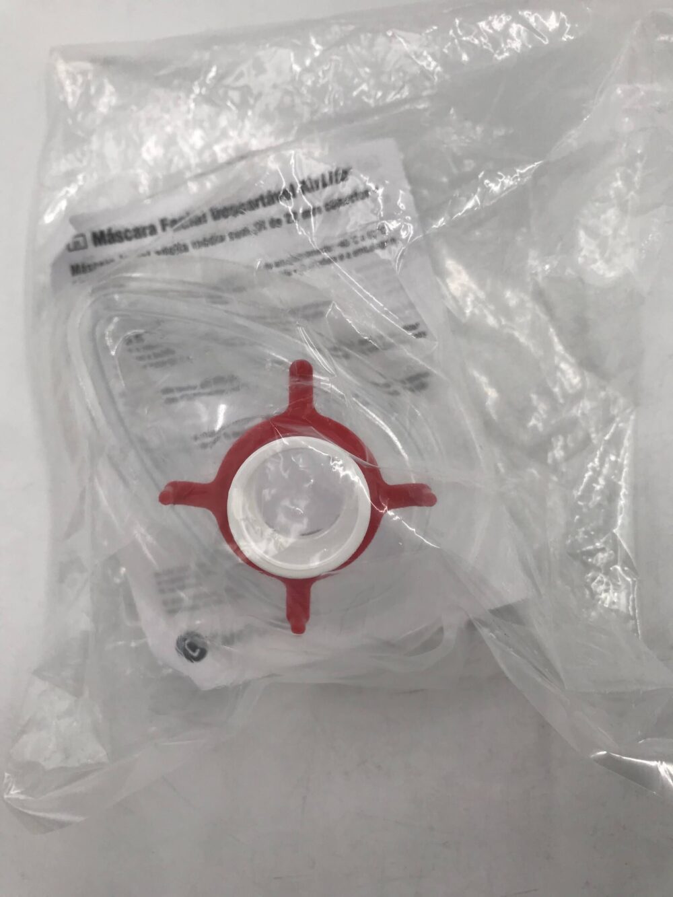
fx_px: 726
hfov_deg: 49.8
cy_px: 448
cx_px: 336
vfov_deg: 63.4
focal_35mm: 28
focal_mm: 3.99
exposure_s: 1/120
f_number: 1.8
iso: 25
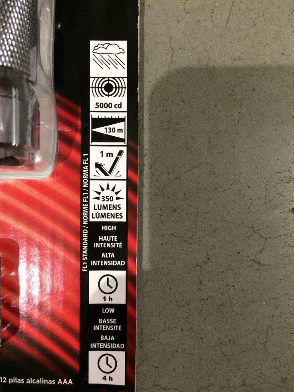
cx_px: 147
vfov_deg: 61.7
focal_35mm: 29
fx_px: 328
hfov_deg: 48.2
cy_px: 196
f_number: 2.2
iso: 160
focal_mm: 4.15
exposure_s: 1/30
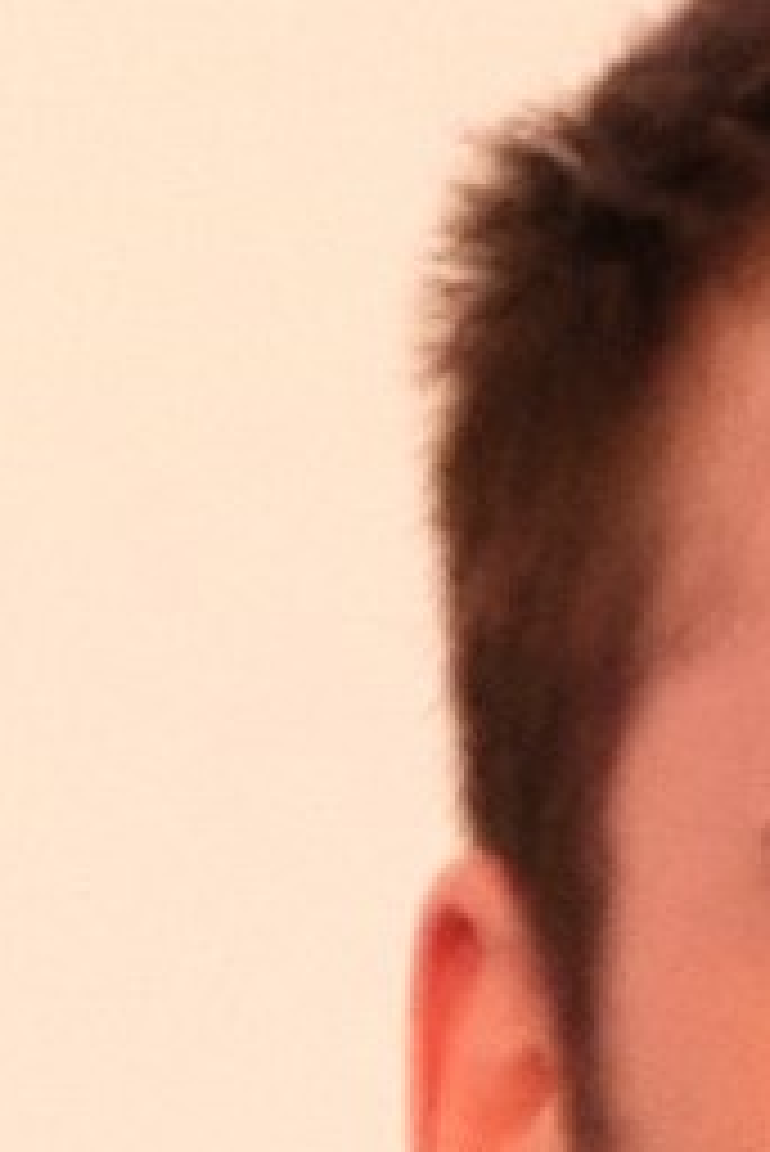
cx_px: 1247
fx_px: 2883
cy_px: 1316
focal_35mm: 90
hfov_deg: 14.0
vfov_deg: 21.3
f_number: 4
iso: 1600
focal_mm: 35
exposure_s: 1/125
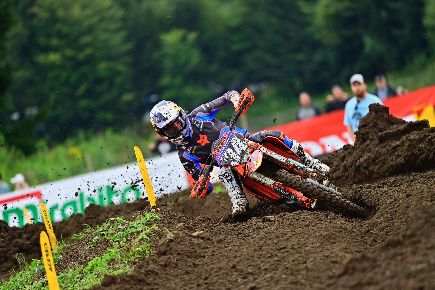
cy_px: 145
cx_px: 218
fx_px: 3625
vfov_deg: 4.6
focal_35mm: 300
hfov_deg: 6.9
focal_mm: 300
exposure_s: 1/1250
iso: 900
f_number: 4
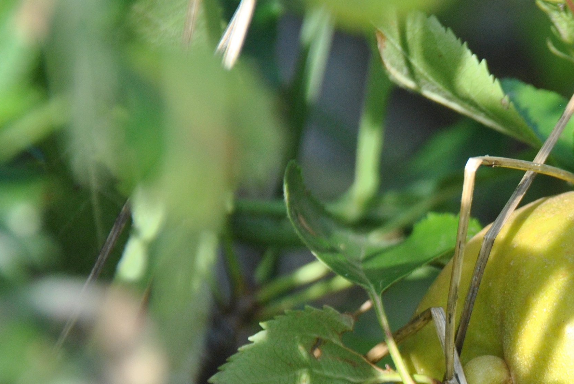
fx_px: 8559
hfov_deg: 3.8
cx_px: 581
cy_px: 313
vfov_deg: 2.6
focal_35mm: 536
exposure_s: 1/500
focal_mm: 155
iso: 360
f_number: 6
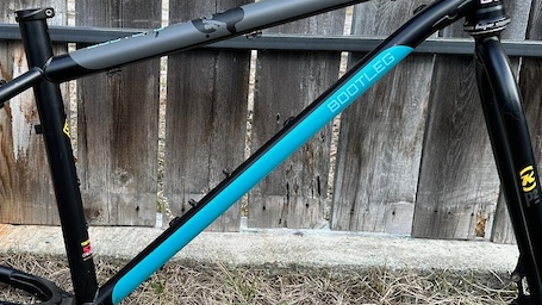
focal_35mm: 46
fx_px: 661
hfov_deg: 44.1
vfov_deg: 25.9
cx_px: 194
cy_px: 200
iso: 80
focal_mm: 6.86
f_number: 1.78
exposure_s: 1/251
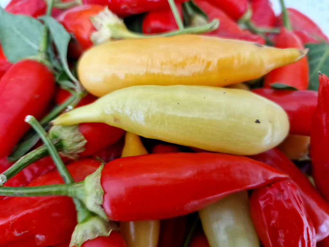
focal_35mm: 23
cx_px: 164
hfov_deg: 73.9
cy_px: 124
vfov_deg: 58.9
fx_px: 219
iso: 50
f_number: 1.8
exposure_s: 1/100
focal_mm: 6.4
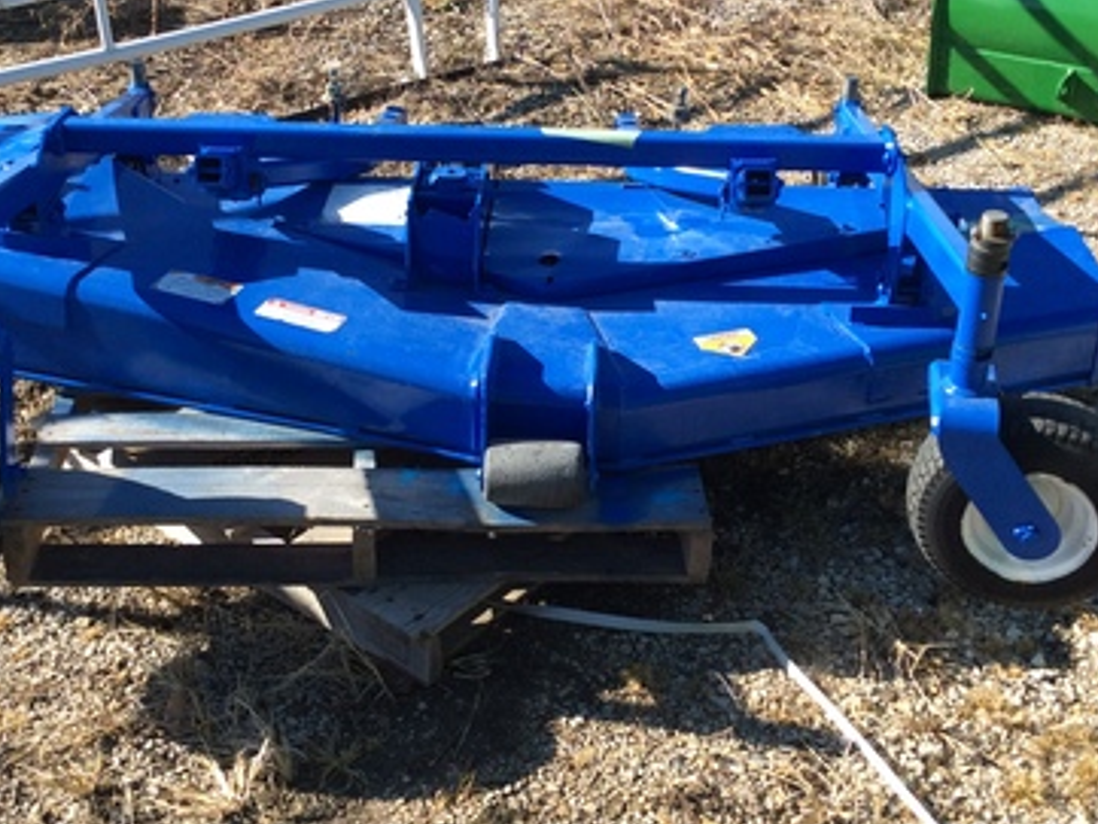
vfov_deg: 28.5
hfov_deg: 37.5
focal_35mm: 51
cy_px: 334
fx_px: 1618
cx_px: 505
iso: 32
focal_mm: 3.3
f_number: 2.4
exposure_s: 1/773
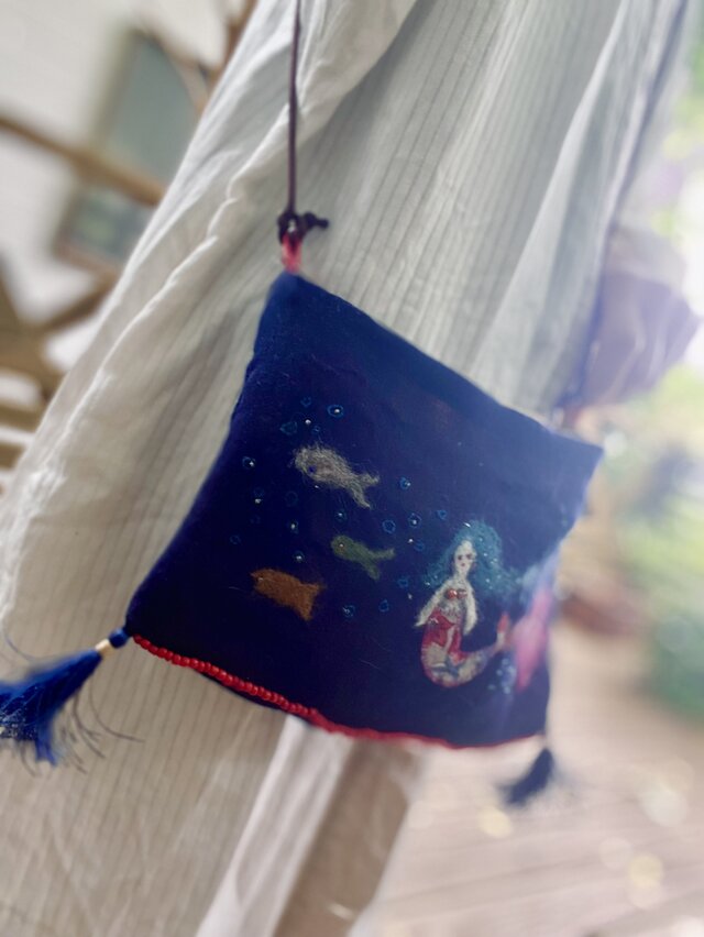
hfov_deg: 46.8
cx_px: 352
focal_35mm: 30
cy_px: 468
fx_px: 813
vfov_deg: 59.9
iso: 125
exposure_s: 1/60
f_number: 2.2
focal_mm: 2.71
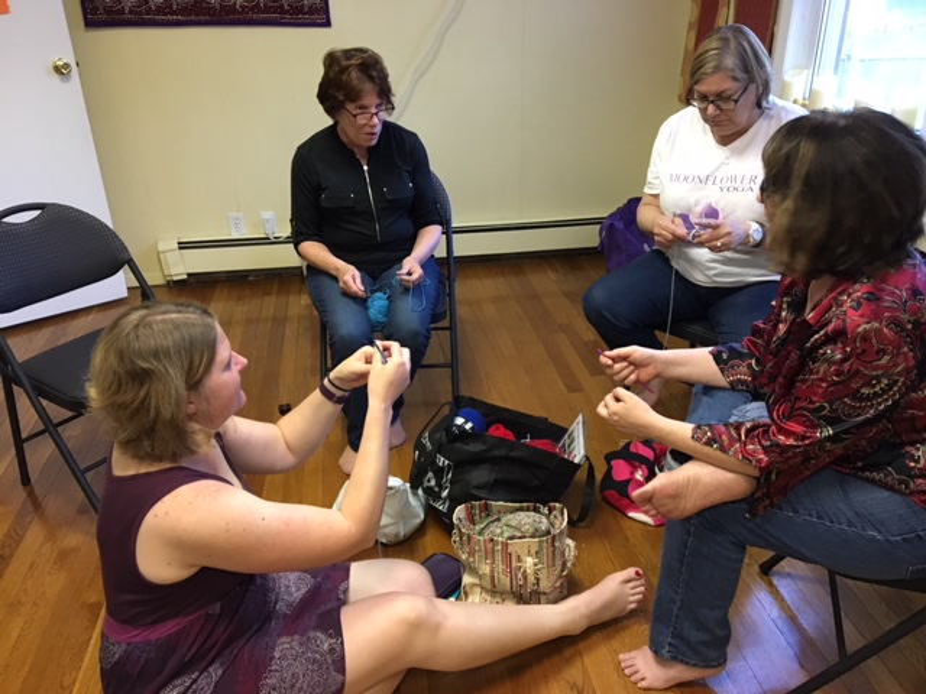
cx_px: 463
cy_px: 347
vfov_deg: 48.2
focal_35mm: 29
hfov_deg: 61.7
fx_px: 776
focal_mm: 4.15
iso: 200
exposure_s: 1/30
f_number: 2.2
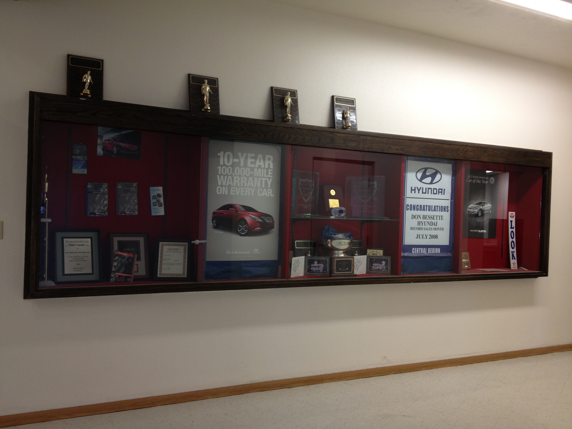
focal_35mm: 35
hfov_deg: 52.6
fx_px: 578
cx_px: 286
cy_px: 214
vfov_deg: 40.7
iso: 64
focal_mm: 4.28
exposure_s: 1/20
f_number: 2.4
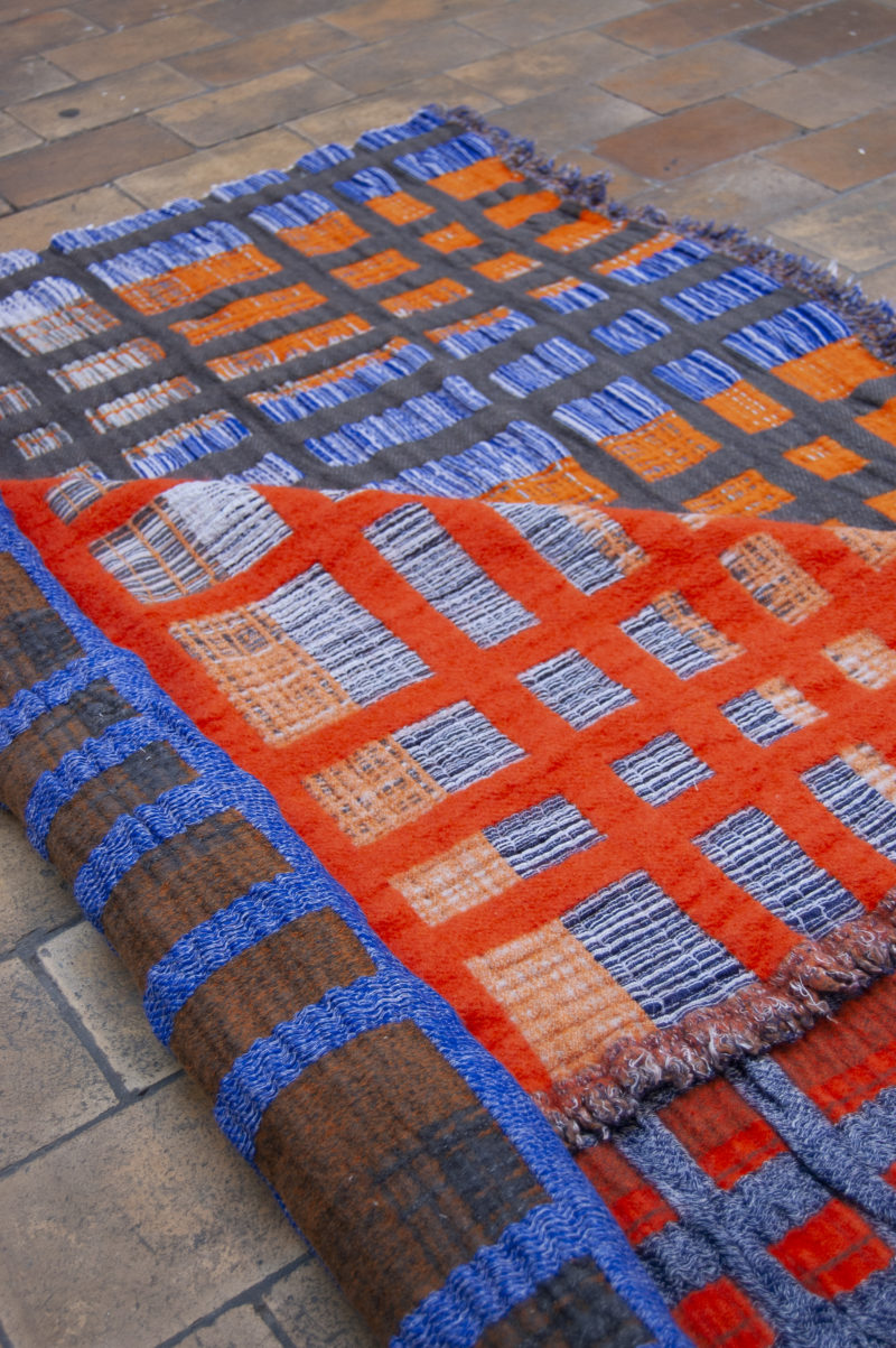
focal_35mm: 46
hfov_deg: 28.9
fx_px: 1739
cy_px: 674
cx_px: 448
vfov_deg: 42.4
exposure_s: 1/60
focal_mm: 31
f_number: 4.5
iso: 400
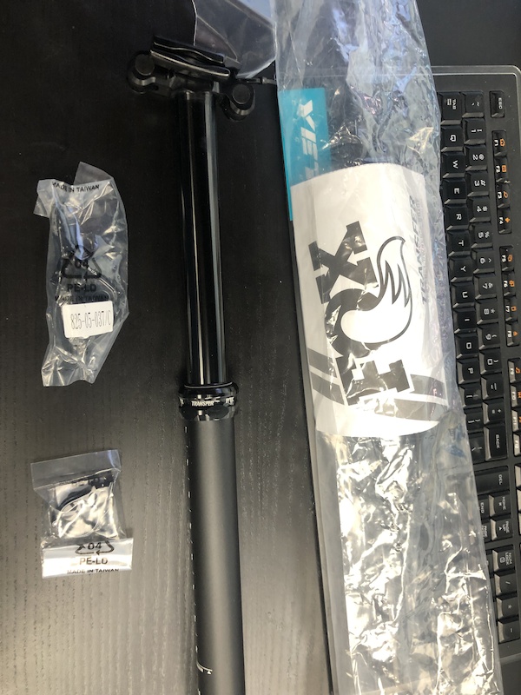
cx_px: 260
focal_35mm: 28
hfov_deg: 49.7
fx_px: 562
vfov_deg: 63.4
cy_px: 348
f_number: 1.8
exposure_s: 1/20
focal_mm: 4
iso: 32
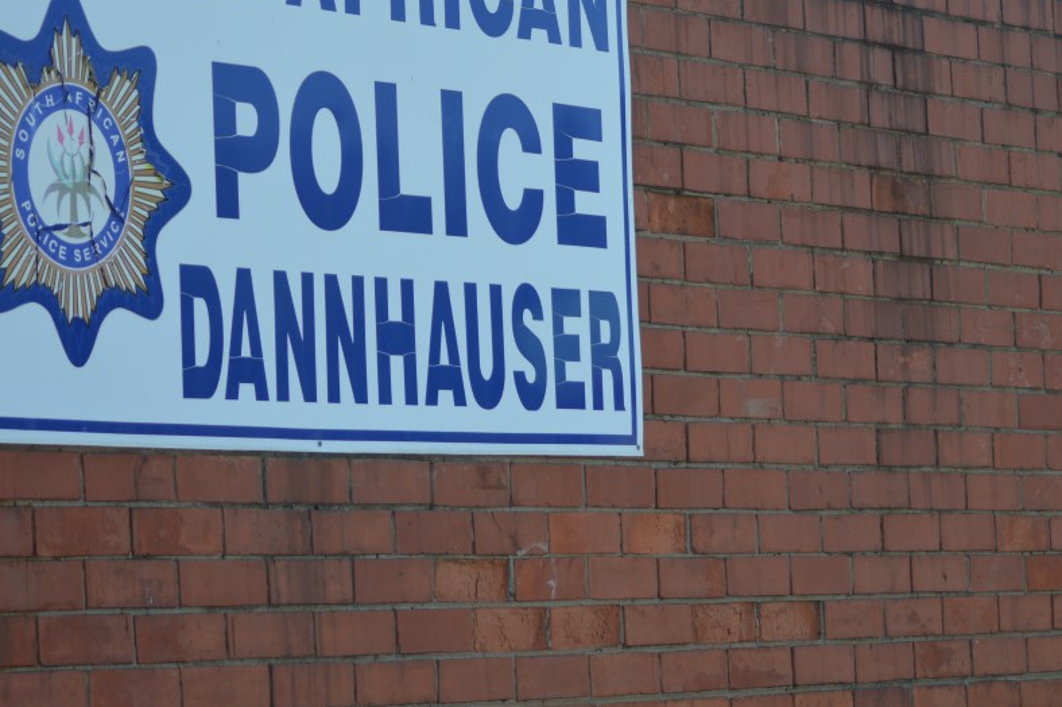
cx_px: 627
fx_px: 4539
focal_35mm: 154
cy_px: 271
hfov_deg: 13.3
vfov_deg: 8.9
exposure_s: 1/500
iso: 100
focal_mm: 70
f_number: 4
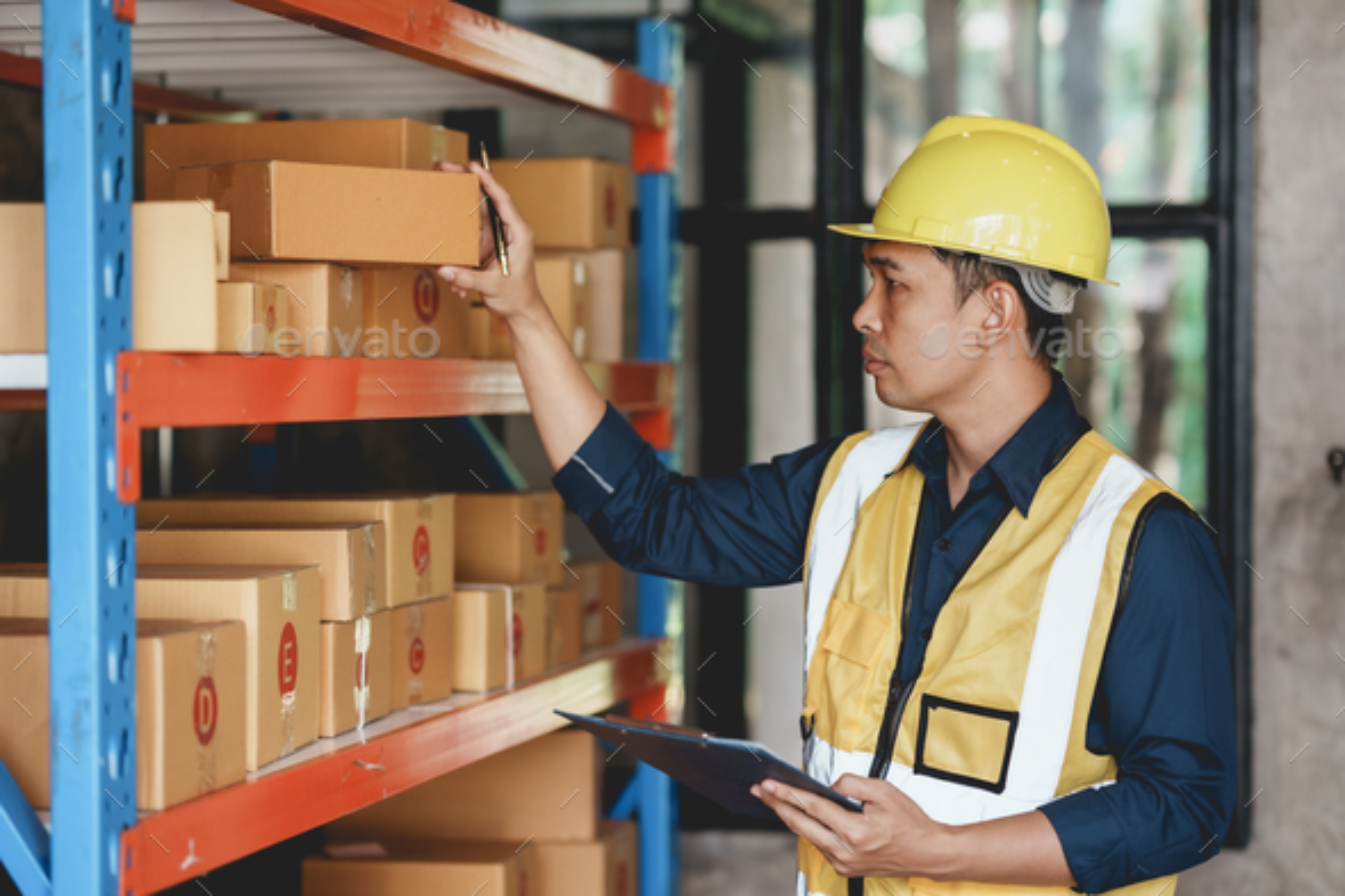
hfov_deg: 23.9
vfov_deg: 16.1
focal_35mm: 85
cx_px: 672
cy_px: 448
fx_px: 3175
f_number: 2
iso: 200
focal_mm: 85
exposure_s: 1/125
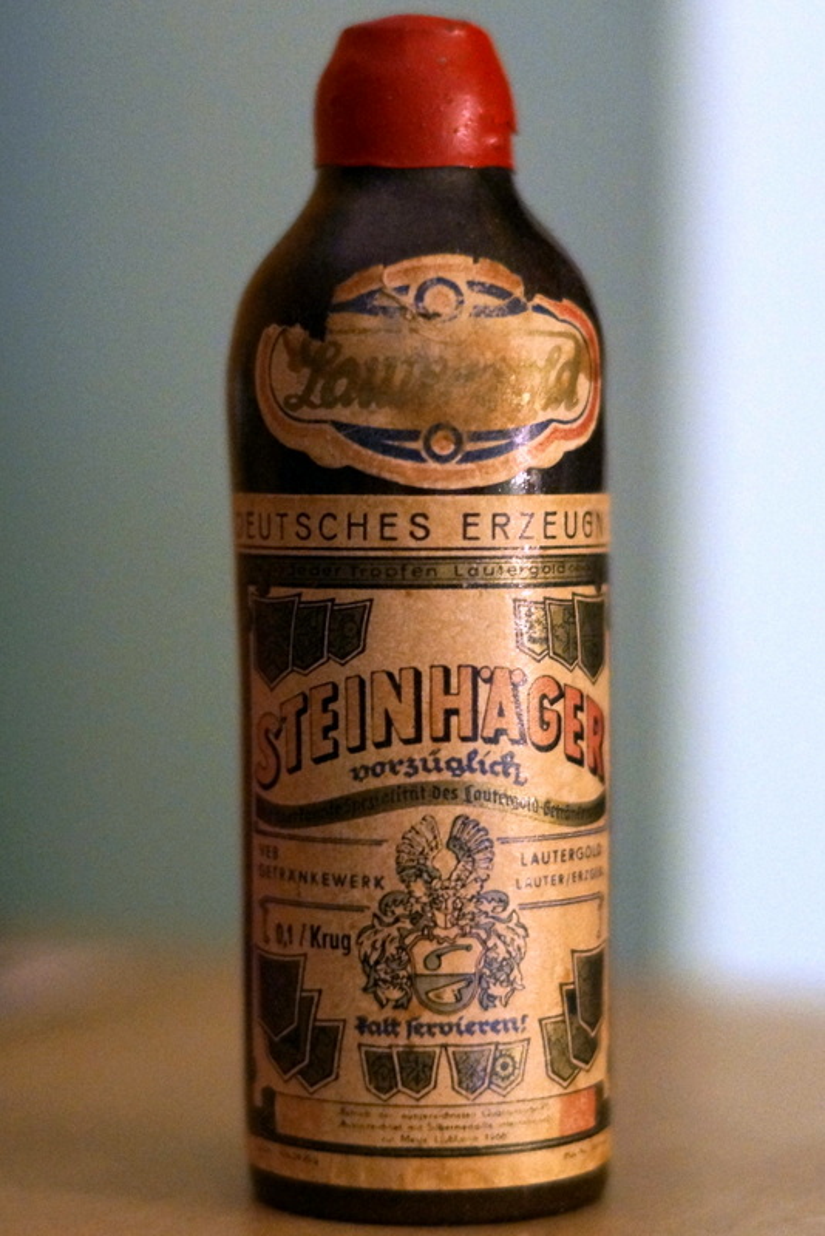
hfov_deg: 18.2
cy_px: 618
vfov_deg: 27.0
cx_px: 412
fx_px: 2576
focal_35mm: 75
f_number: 2
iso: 1600
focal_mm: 50
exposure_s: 1/160
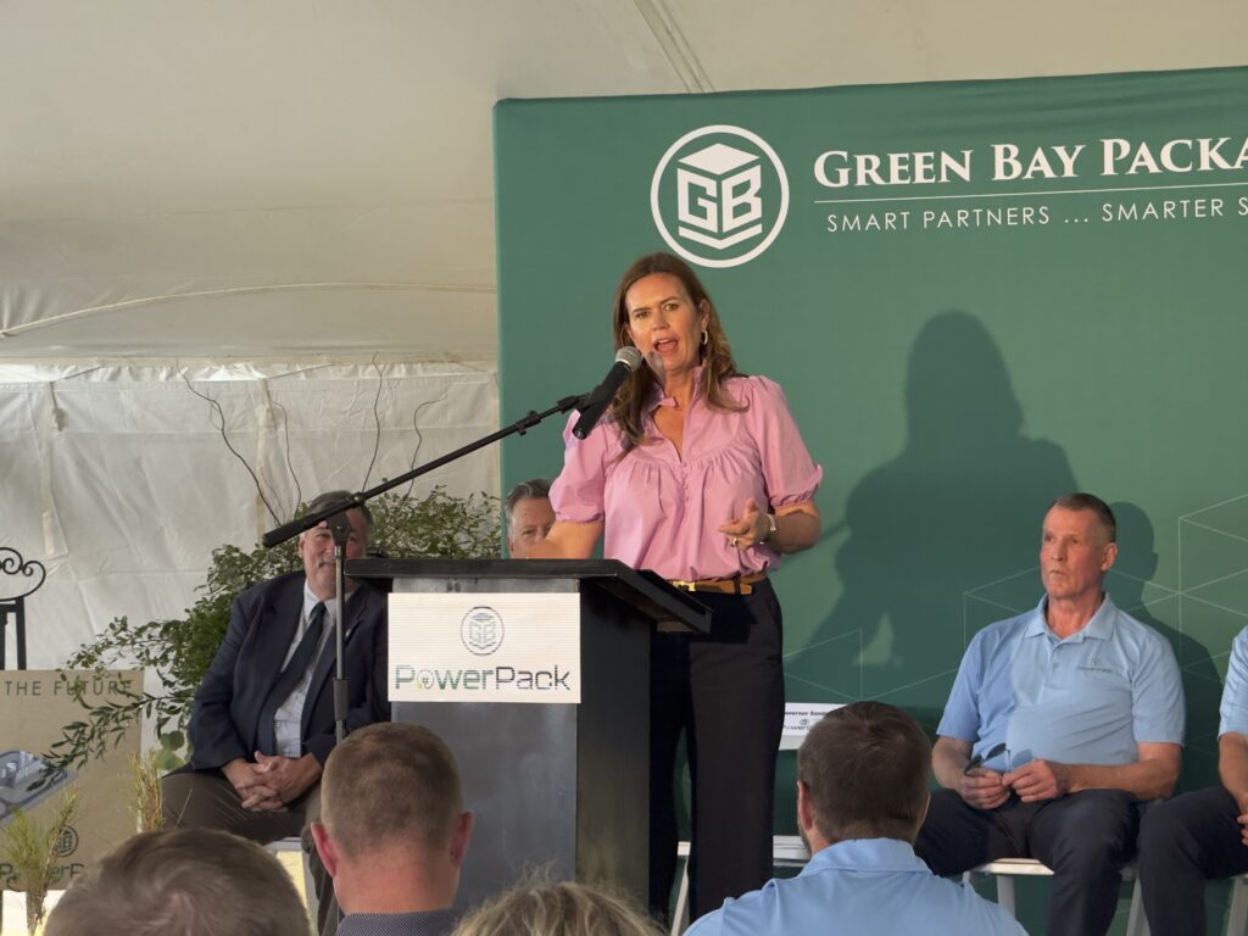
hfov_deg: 16.4
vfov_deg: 12.3
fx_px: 4326
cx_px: 624
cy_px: 468
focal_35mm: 120
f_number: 2.8
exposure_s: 1/99
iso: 400
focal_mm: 15.66
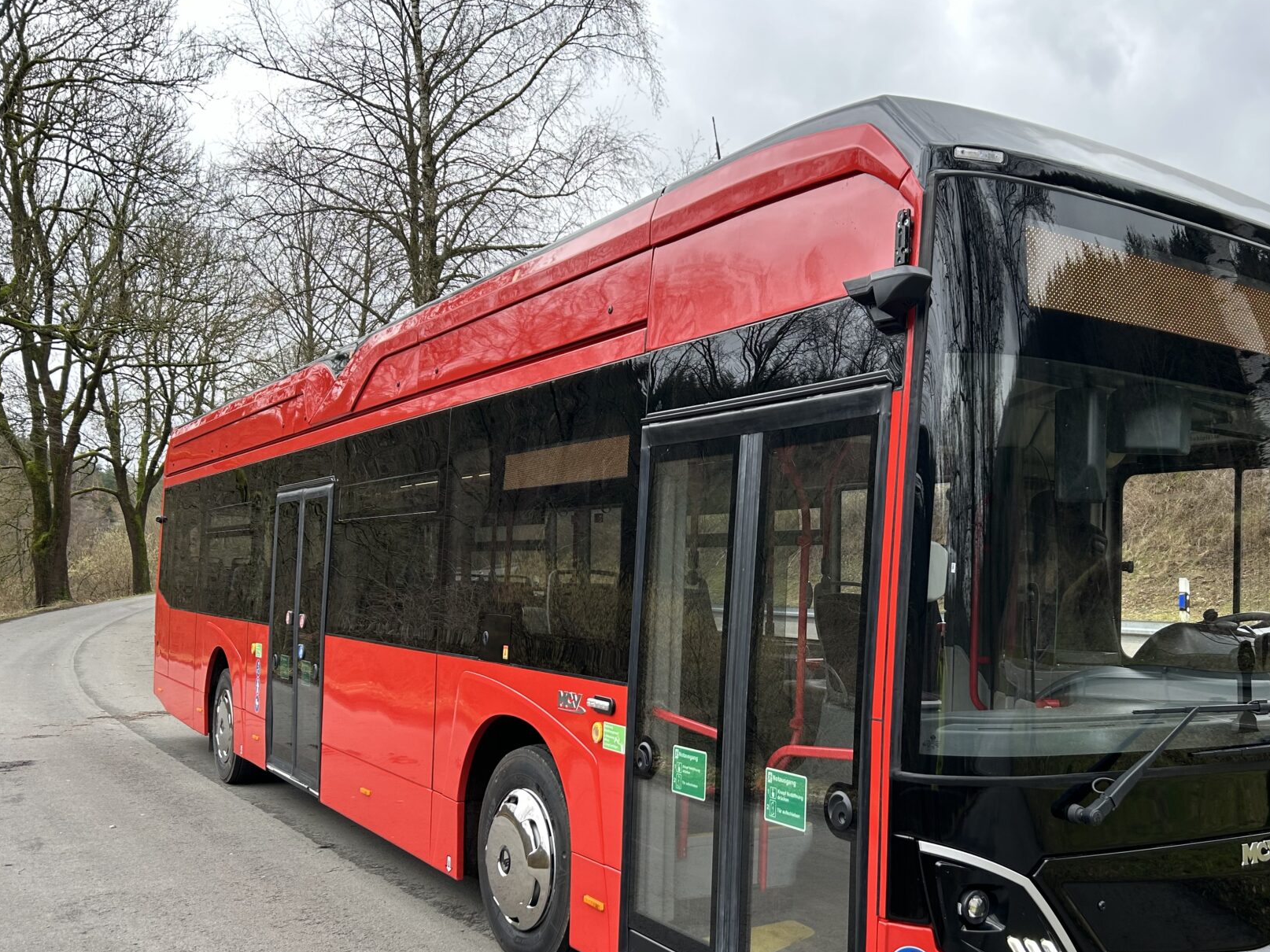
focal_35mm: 33
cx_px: 766
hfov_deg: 54.9
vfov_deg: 42.7
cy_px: 586
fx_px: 1211
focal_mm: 5.7
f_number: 1.5
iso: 50
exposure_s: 1/256
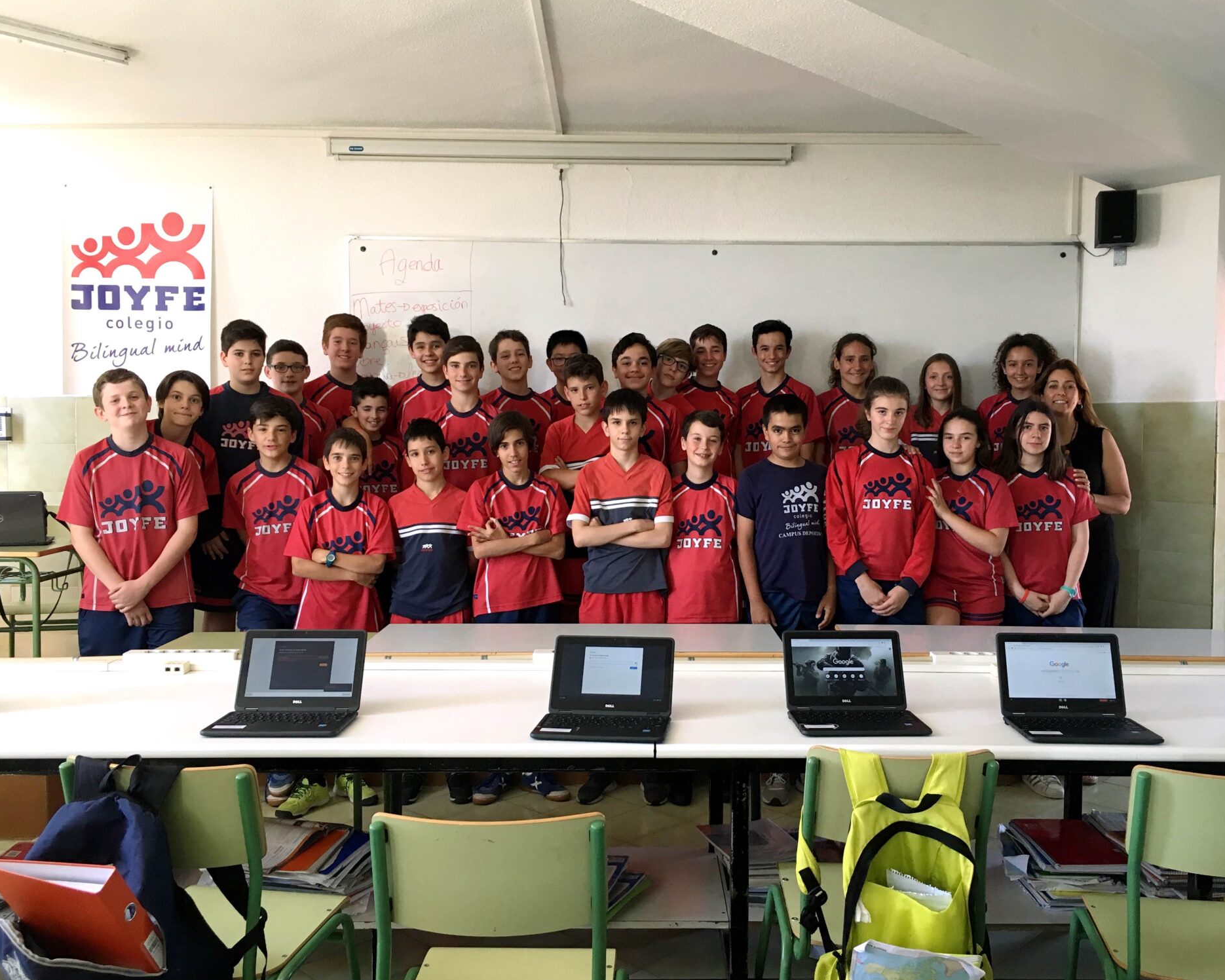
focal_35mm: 31
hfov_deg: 57.1
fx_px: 1124
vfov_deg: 47.1
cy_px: 487
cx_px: 658
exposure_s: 1/33
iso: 50
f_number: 2.2
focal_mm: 4.15
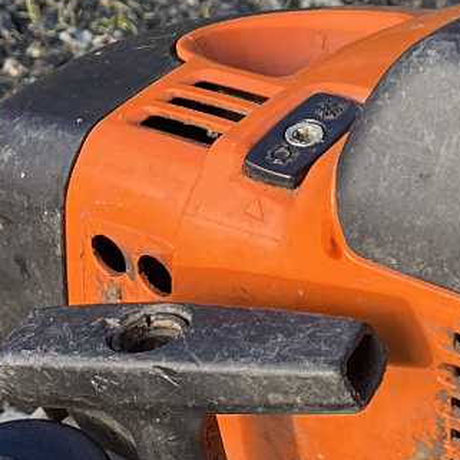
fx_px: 1293
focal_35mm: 86
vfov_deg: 19.3
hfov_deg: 19.1
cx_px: 550
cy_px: 512
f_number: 1.6
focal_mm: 5.1
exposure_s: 1/3745
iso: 50
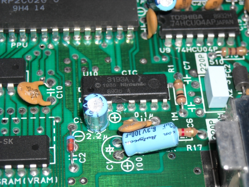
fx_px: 755
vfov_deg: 14.1
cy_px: 94
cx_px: 124
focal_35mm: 105
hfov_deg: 18.7
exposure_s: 1/125
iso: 64
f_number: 9.3
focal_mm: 17.1
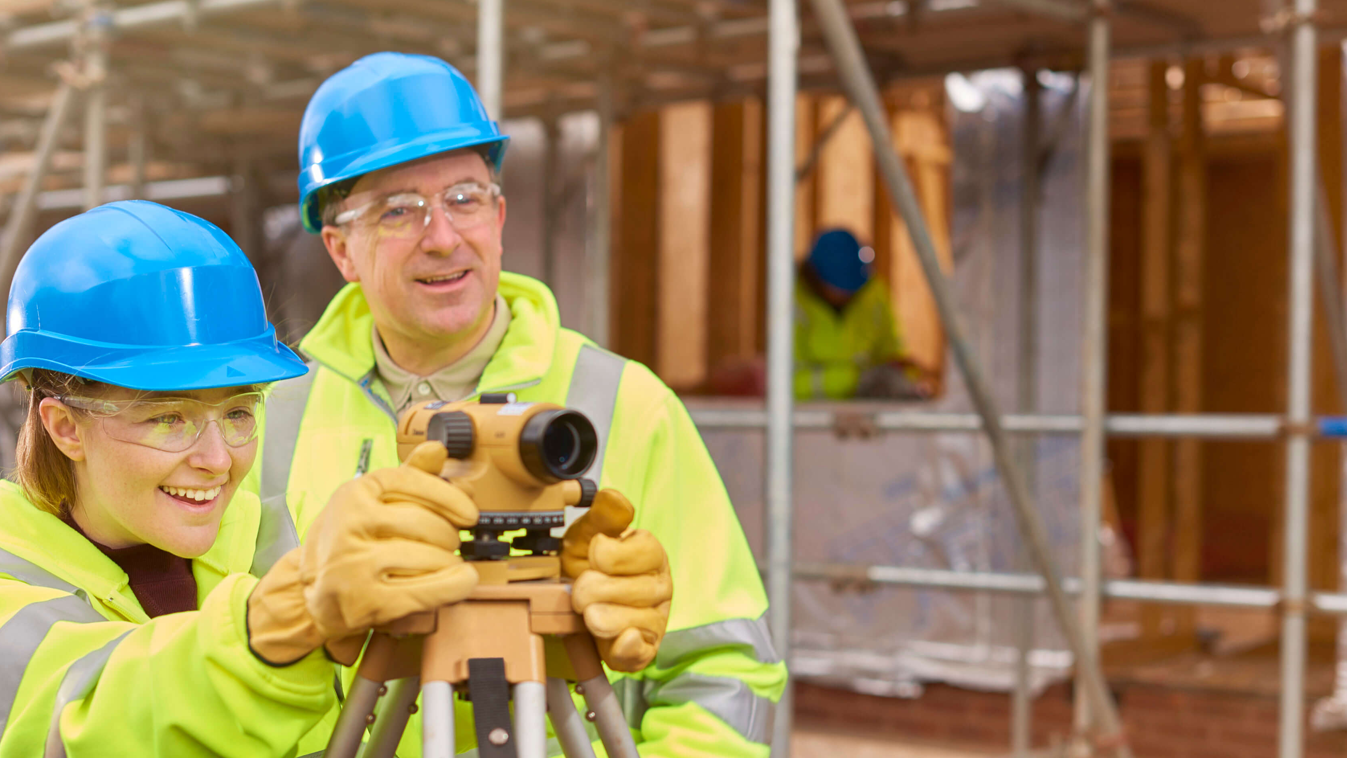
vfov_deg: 20.0
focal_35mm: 60
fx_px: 2143
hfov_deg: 34.9
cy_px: 485
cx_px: 660
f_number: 3.5
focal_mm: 50
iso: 100
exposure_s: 1/200
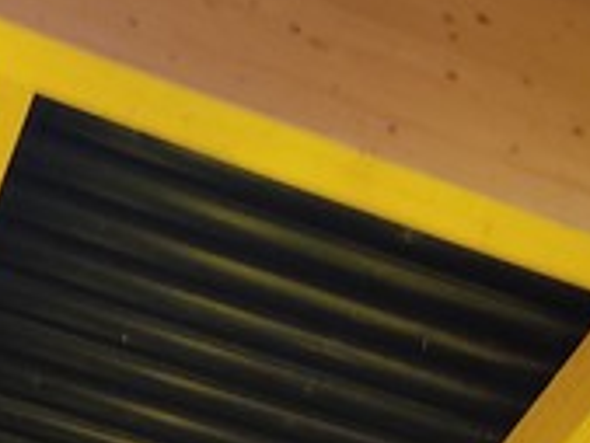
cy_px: 879
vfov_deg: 11.0
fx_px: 2098
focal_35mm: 123
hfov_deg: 16.0
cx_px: 412
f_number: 1.79
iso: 405
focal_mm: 4.74
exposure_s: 1/33
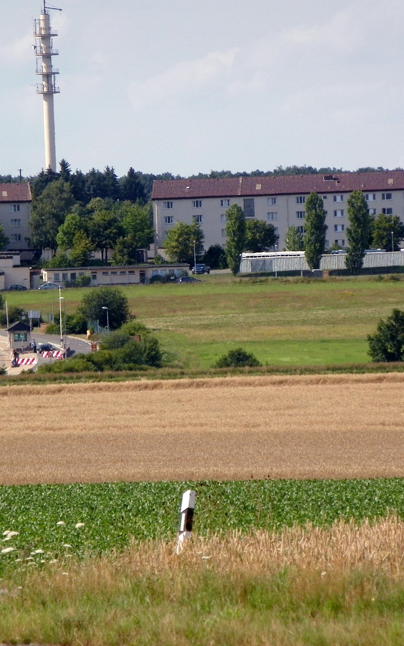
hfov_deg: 3.8
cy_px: 272
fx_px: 6130
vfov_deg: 6.0
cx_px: 172
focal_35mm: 348
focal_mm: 37.7
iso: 64
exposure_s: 1/640
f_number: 4.5
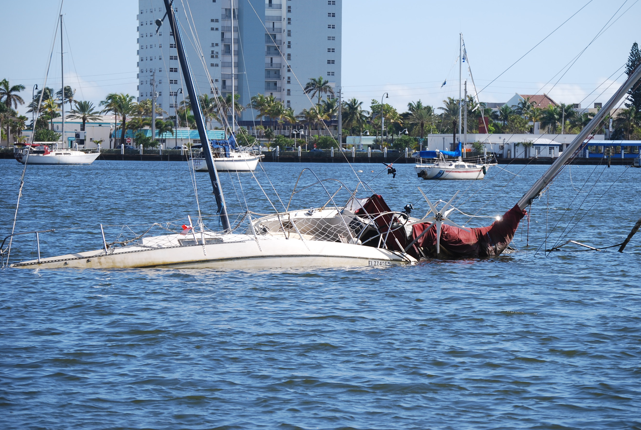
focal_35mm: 164
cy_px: 207
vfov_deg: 8.4
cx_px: 341
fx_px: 2926
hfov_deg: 12.5
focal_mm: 100
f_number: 5.6
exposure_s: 1/500
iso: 100
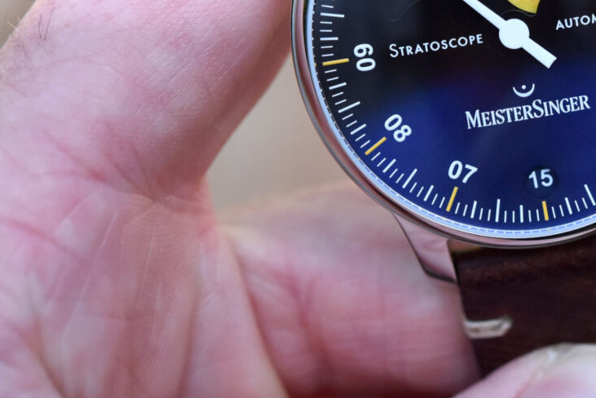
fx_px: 2087
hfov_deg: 16.1
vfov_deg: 10.8
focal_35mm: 126
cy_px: 32
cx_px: 528
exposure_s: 1/2500
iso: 2000
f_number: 5.6
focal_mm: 60
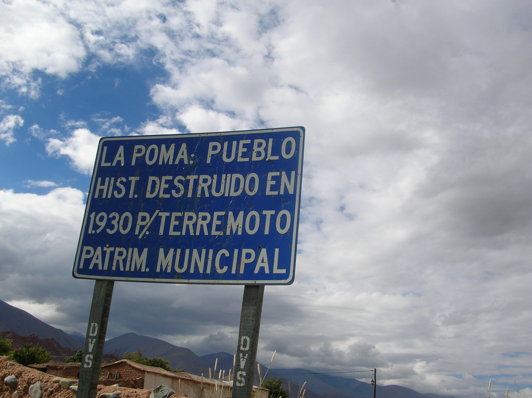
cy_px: 199
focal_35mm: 35
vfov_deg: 40.6
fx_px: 537
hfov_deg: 52.7
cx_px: 266
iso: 50
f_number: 5.6
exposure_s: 1/592
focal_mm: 5.8
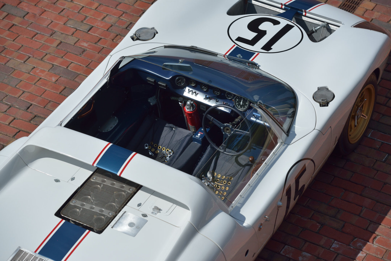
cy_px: 130
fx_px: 1325
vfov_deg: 11.2
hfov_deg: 16.8
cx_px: 196
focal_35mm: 122
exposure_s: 1/1250
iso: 200
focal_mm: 122
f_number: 5.6
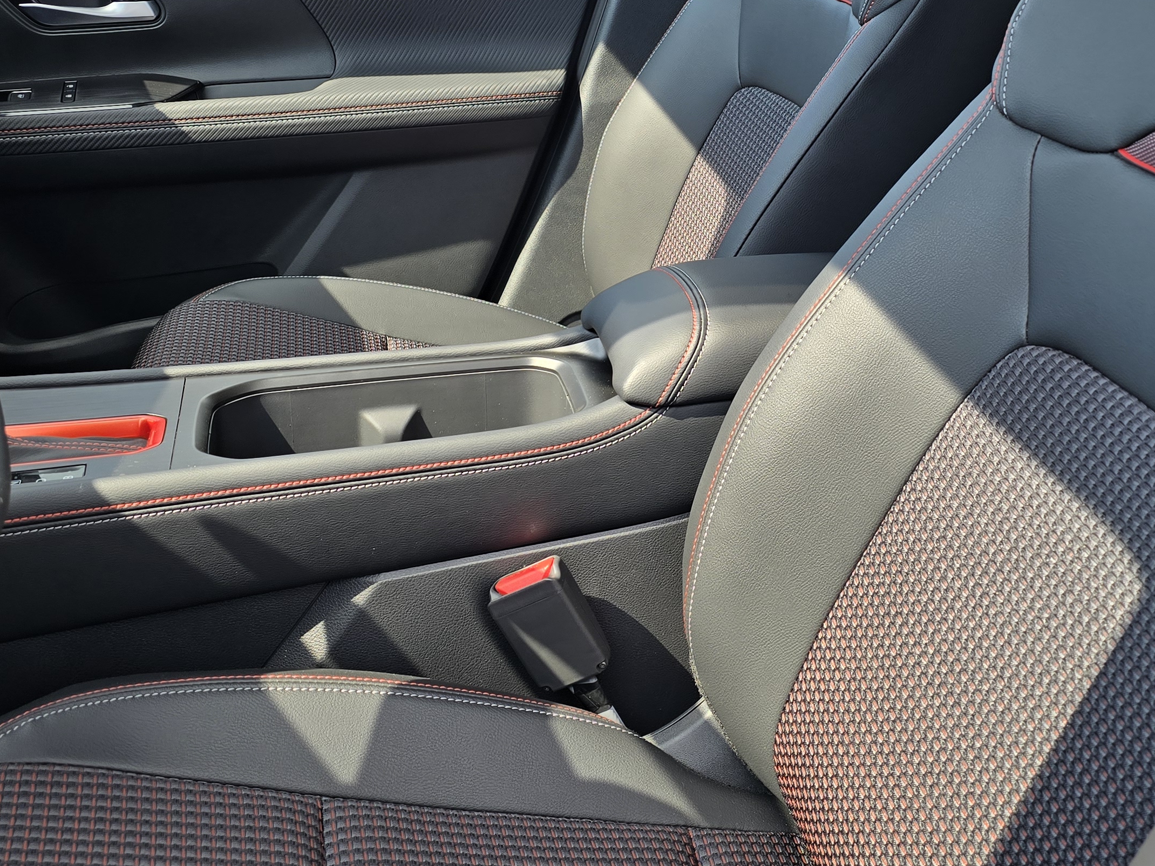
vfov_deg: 33.2
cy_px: 258
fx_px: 1435
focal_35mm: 43
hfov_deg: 43.5
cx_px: 732
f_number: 1.7
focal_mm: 6.3
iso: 12
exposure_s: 1/286
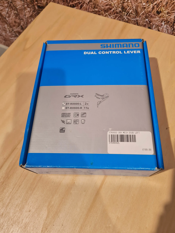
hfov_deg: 53.1
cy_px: 116
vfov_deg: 67.3
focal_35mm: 26
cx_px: 88
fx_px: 175
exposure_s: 1/149
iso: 50
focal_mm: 5.4
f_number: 1.8
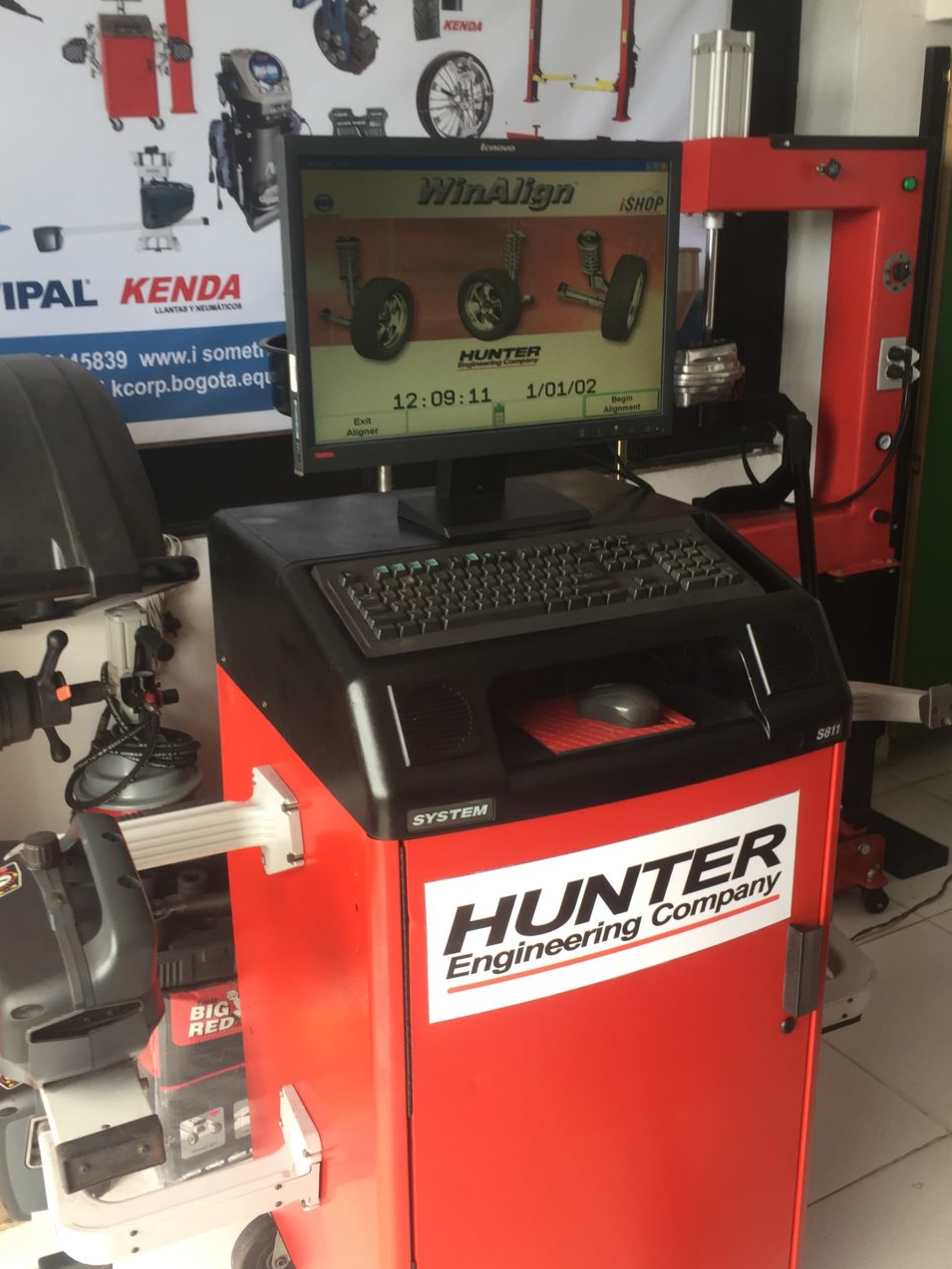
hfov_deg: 40.7
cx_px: 468
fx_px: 1283
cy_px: 666
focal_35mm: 35
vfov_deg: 52.6
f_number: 2.2
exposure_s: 1/60
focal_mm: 4.15
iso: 32
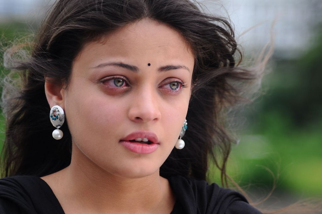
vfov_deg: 8.1
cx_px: 161
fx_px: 1501
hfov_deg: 12.2
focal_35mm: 168
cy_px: 107
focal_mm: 112
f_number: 5
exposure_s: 1/400
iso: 200
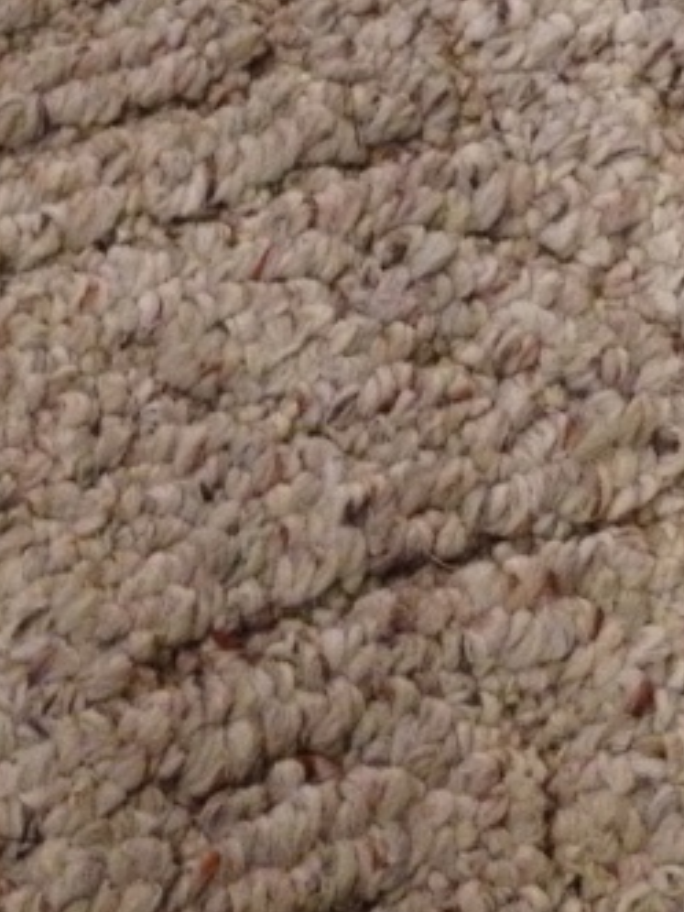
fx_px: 2845
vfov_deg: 17.7
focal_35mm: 108
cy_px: -27
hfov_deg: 13.5
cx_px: 728
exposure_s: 1/20
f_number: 2.4
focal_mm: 4.28
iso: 320
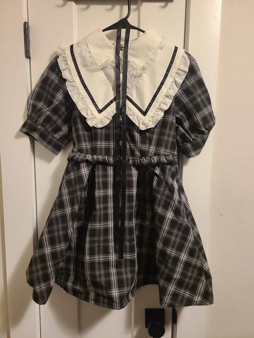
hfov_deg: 53.1
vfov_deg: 67.3
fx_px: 254
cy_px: 169
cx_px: 127
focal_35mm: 26
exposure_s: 1/30
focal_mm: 5.4
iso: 640
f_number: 1.8
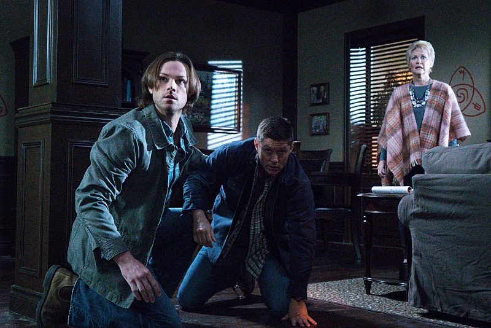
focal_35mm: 50
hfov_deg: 39.6
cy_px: 164
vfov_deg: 27.0
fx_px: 682
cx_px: 246
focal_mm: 50
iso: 20000
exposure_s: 1/125
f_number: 6.3
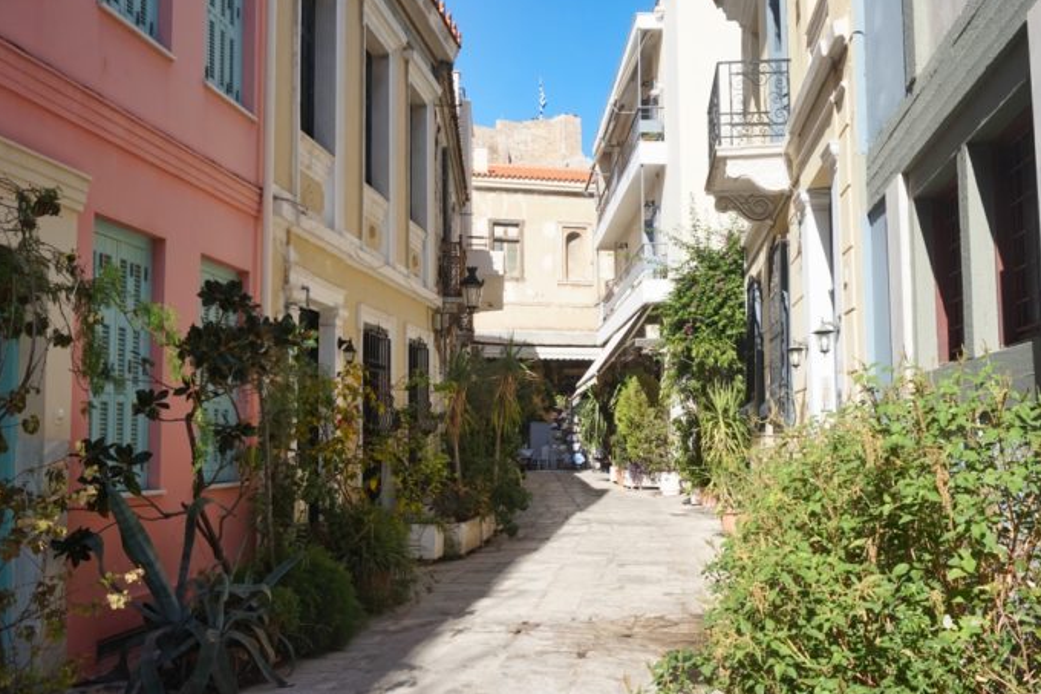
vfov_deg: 37.3
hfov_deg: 53.7
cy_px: 350
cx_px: 533
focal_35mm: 36
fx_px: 1028
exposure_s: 1/250
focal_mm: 21
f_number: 7.1
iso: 100
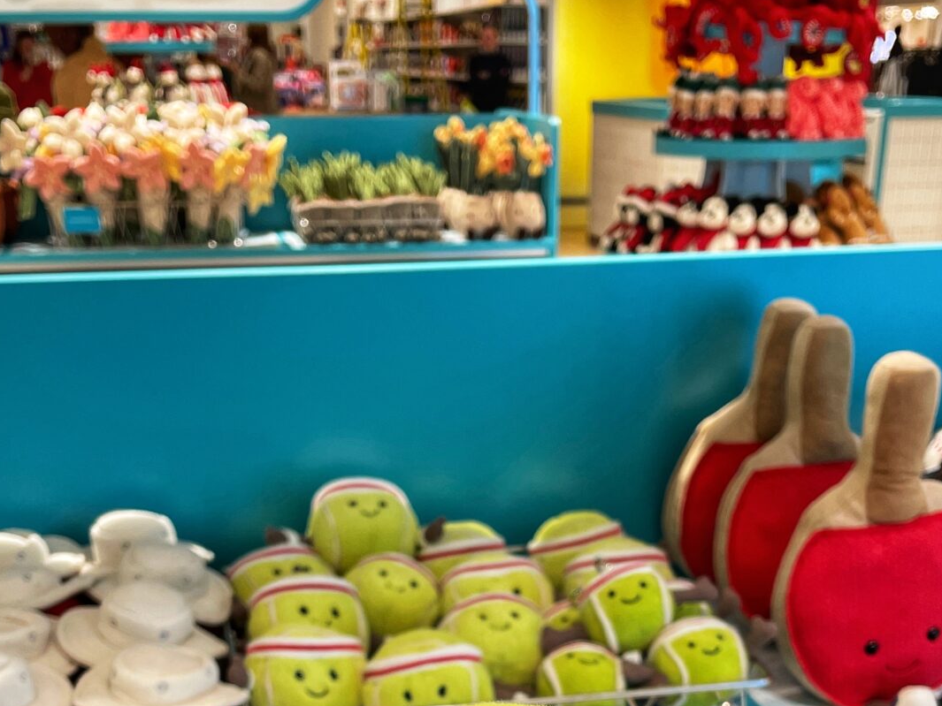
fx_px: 1361
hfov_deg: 38.2
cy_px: 801
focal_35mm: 50
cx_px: 488
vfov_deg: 26.5
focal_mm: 4.2
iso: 64
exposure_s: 1/100
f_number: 1.6
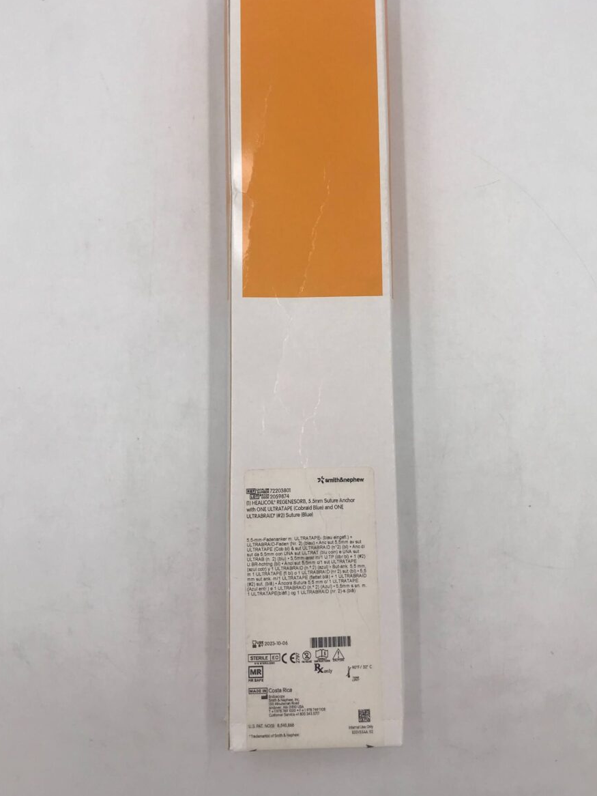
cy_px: 343
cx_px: 315
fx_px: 736
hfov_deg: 44.2
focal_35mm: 32
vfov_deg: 56.6
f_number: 1.8
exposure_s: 1/329
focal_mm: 3.99
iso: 20
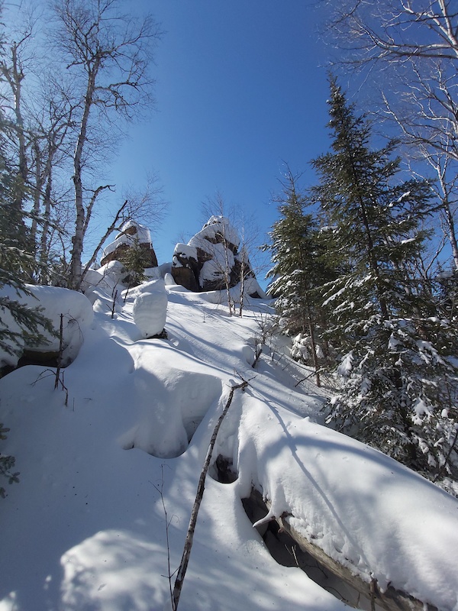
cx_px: 229
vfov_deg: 110.5
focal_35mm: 12
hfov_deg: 94.5
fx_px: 212
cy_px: 306
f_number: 2.2
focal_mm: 1.42
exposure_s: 1/1890
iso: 40
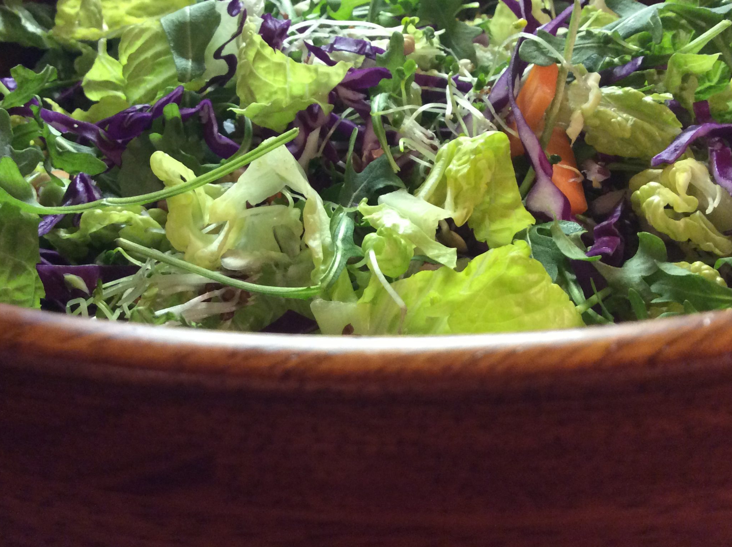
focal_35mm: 40
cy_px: 248
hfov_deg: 46.8
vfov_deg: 35.8
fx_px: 845
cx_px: 351
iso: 250
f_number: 2.4
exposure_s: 1/24
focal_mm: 3.3
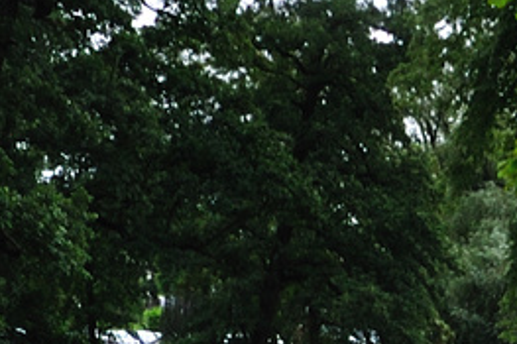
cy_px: 991
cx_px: 334
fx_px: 2397
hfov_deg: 12.3
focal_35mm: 167
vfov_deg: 7.4
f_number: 10
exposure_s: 1/400
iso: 200
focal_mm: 18
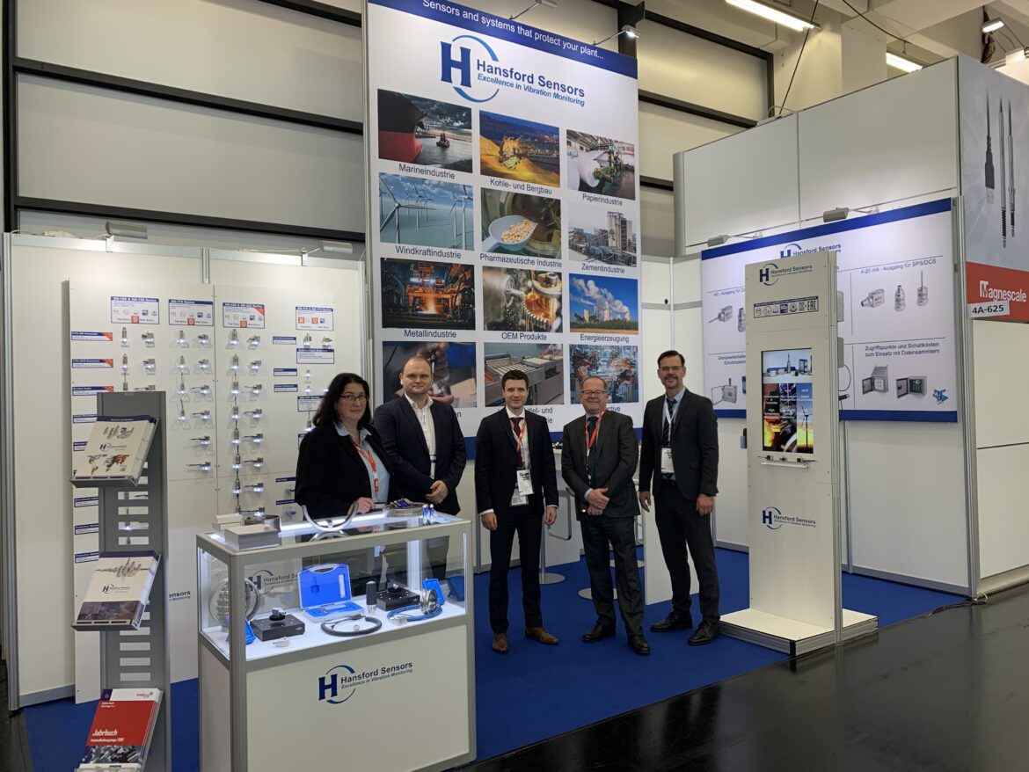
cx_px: 514
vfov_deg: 53.1
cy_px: 386
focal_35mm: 26
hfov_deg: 67.3
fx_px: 773
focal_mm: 4.25
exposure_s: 1/100
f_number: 1.8
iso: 50
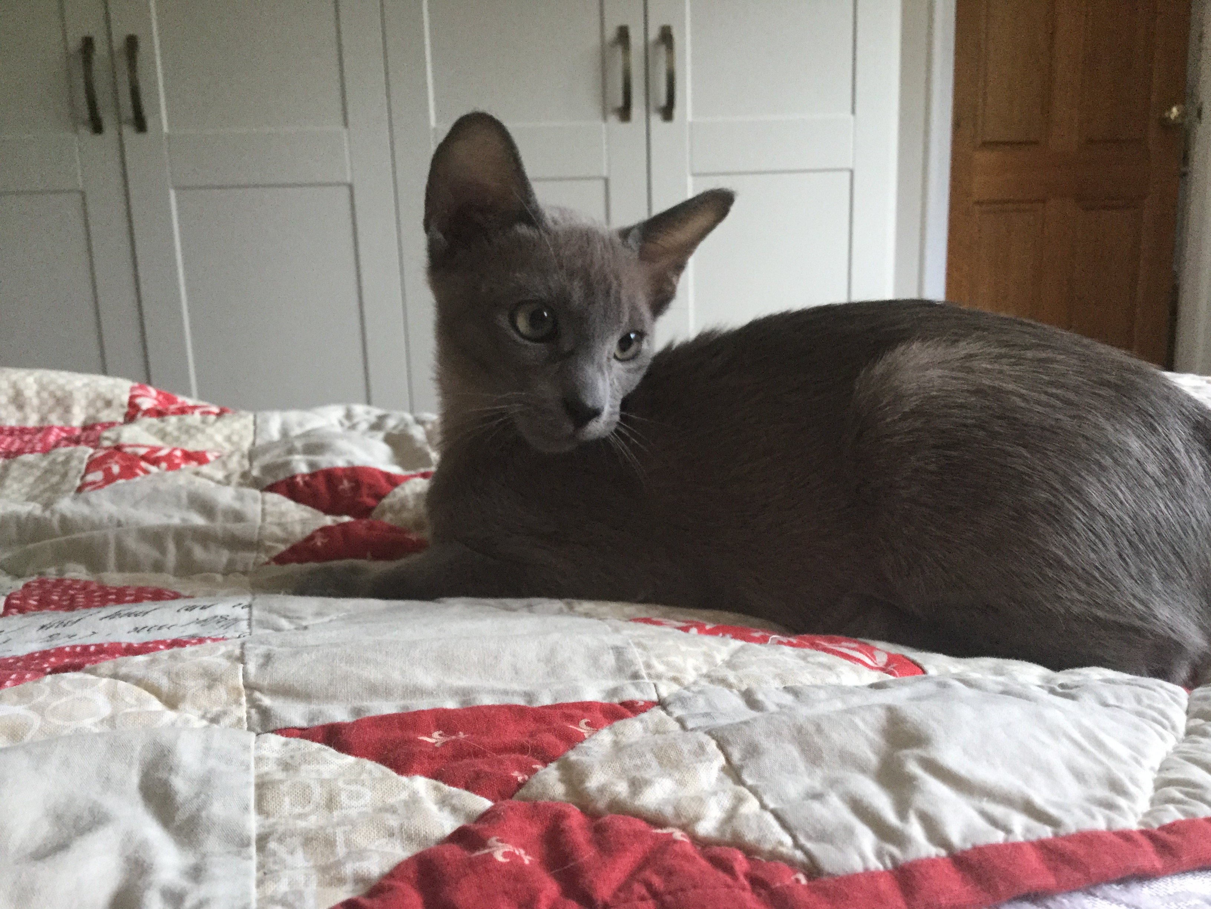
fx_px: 1084
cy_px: 454
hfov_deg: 58.4
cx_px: 606
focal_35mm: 31
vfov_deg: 45.4
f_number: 2.4
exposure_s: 1/33
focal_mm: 3.3
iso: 200
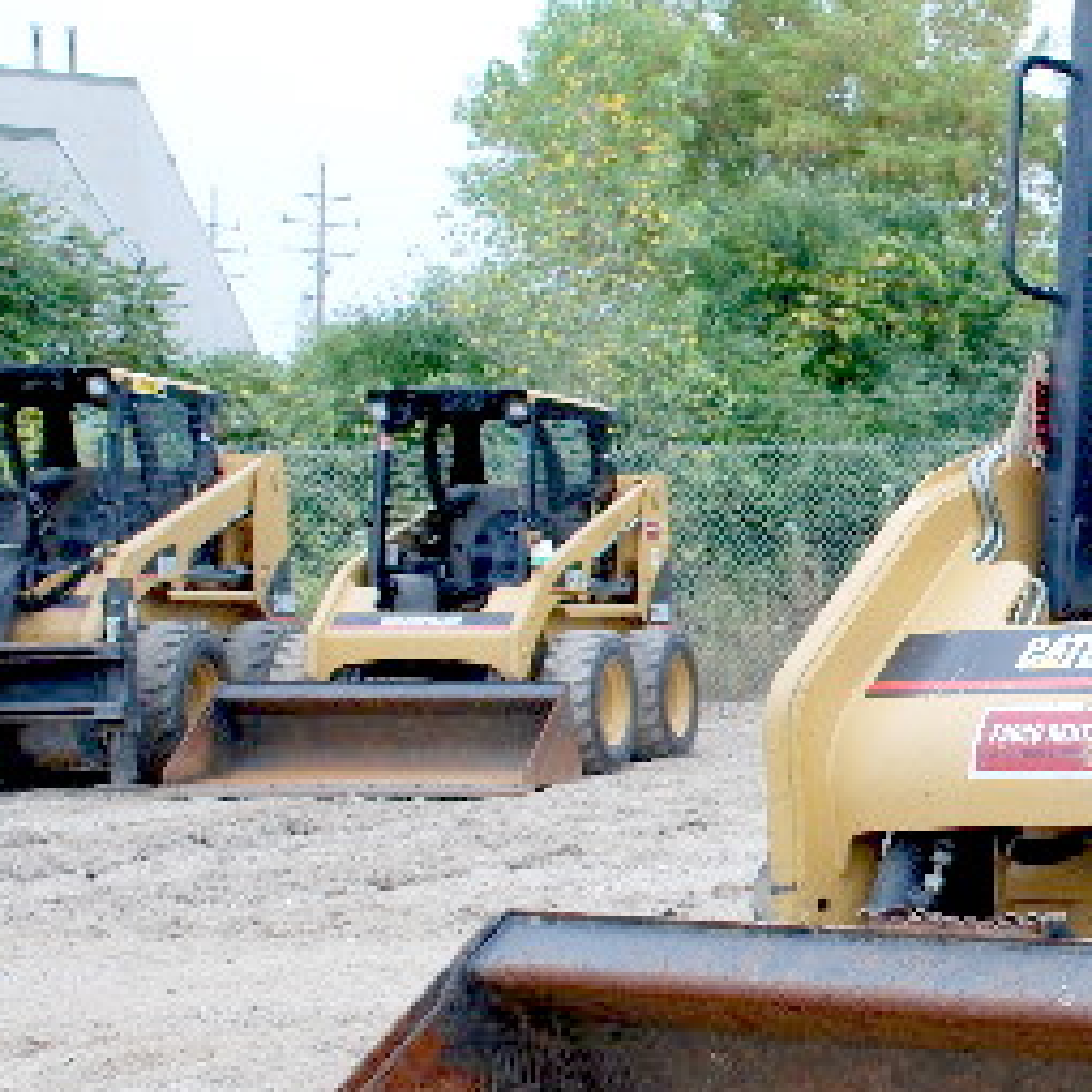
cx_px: 1358
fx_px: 2748
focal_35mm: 77
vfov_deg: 22.4
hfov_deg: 20.8
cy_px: 664
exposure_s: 1/100
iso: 200
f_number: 5
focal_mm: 24
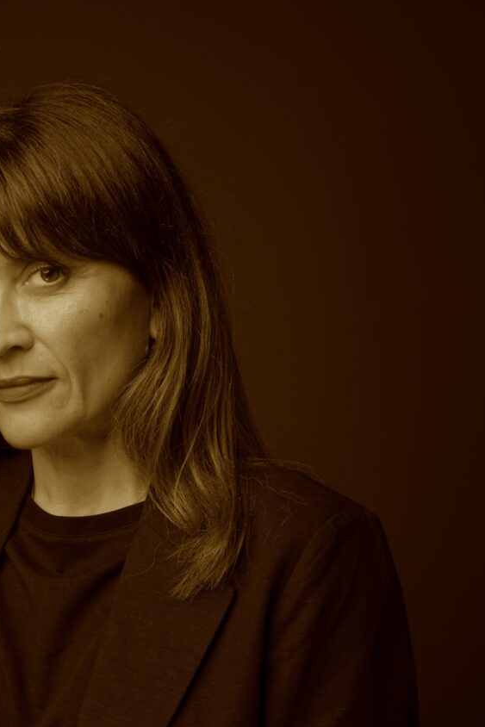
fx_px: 1838
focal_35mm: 91
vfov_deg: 22.1
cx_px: 63
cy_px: 576
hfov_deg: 14.9
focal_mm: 50
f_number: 10
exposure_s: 1/160
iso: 100
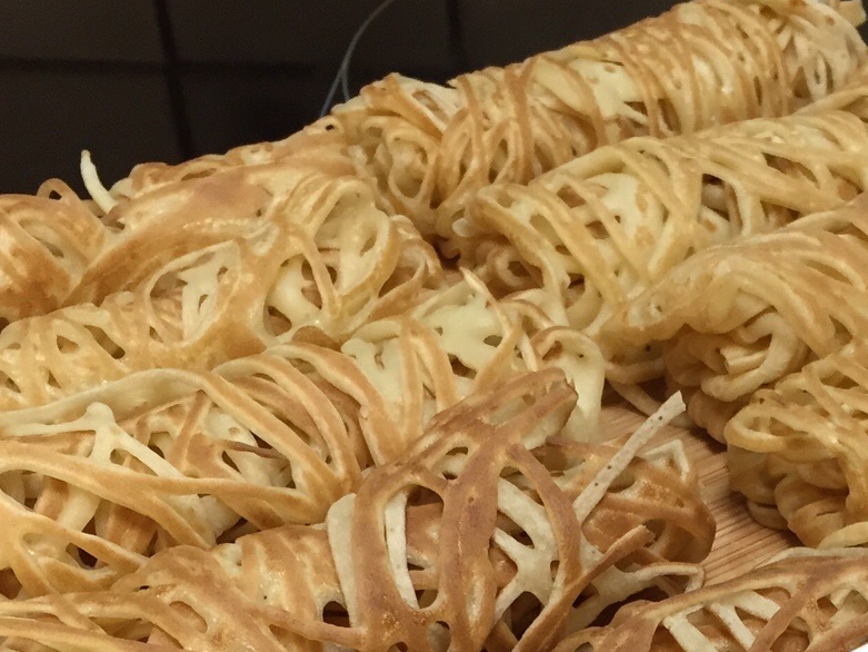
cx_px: 719
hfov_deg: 25.1
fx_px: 1906
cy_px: 828
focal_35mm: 76
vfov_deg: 18.2
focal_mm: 4.15
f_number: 2.2
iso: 100
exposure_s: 1/33
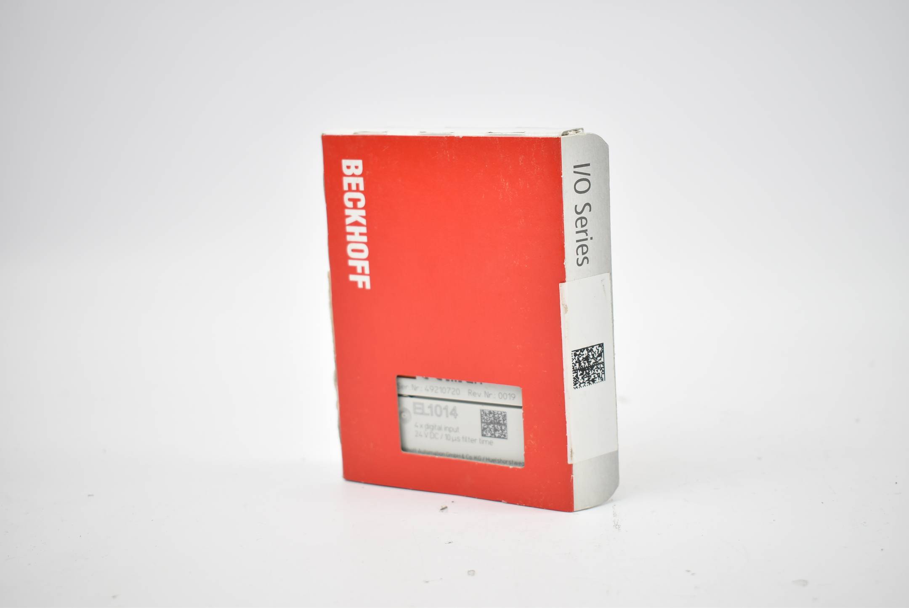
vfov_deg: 25.8
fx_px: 1327
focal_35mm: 52
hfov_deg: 37.8
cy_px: 304
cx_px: 454
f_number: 4.5
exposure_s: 1/60
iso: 200
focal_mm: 35
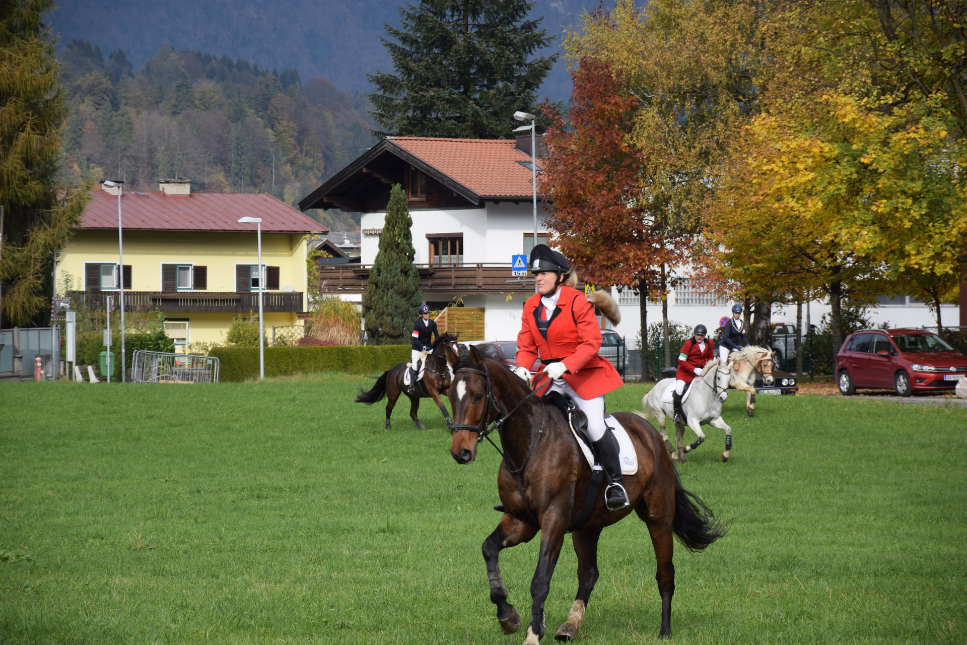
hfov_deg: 13.0
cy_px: 322
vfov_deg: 8.7
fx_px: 4230
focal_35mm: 158
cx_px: 484
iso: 220
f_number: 5.6
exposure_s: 1/500
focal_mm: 105
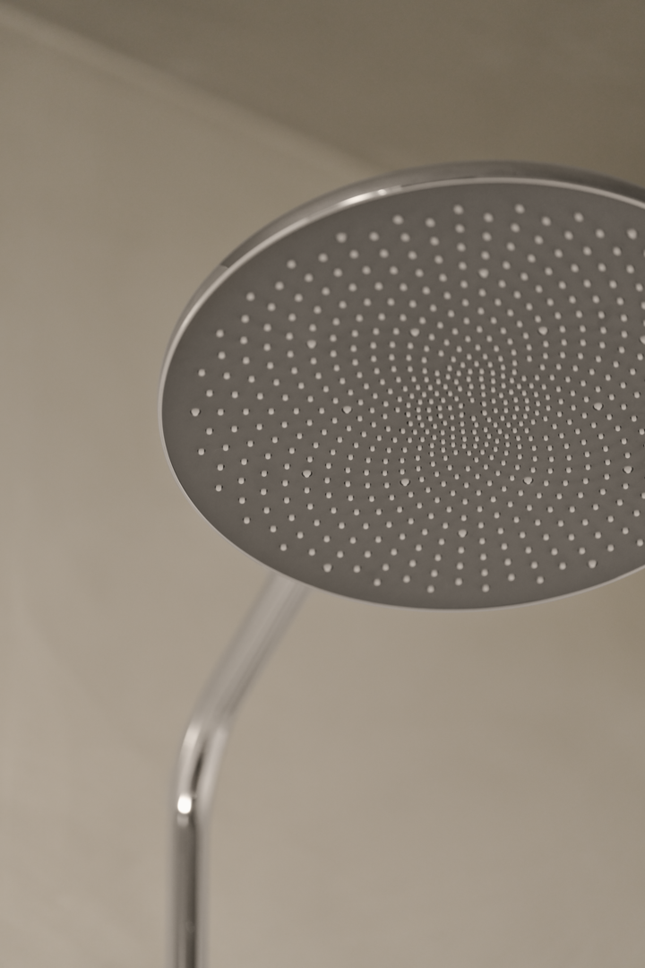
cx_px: 322
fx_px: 3628
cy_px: 484
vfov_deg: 15.2
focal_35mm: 135
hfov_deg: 10.2
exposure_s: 1/60
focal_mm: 135
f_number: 2.8
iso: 400
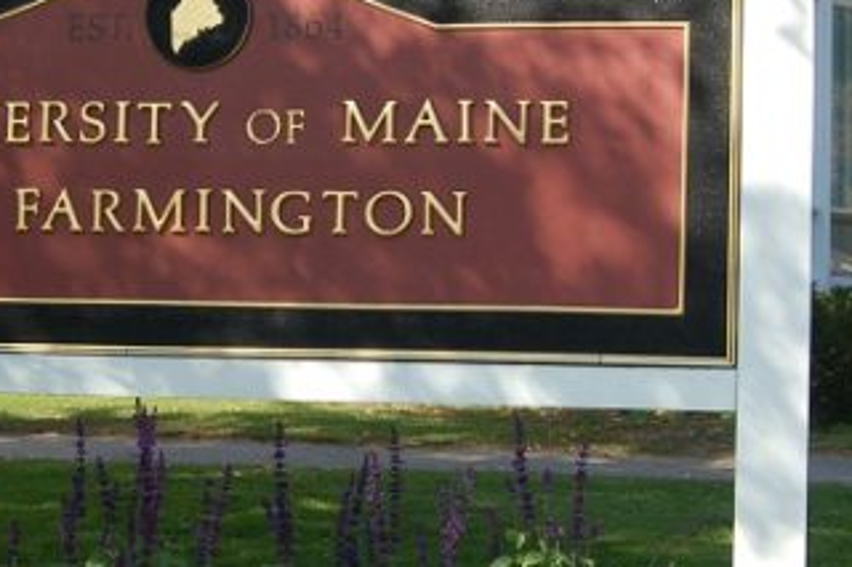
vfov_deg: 12.7
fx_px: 2555
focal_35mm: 108
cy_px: 234
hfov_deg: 18.9
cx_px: 306
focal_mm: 30
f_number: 7.1
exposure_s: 1/200
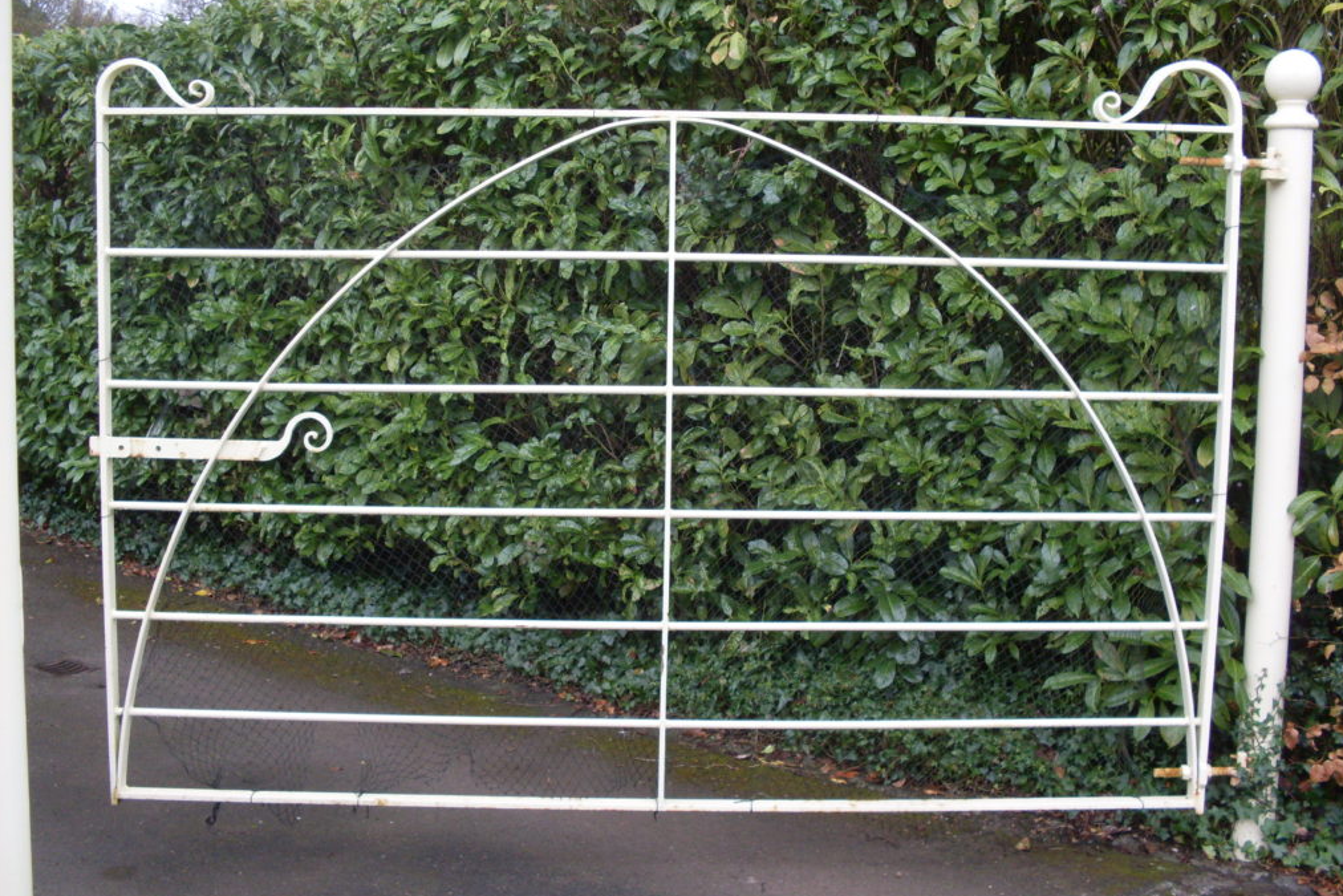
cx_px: 677
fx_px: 1492
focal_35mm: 40
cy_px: 438
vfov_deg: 33.4
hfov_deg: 48.5
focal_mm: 6.3
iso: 100
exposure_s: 1/90
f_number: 2.8
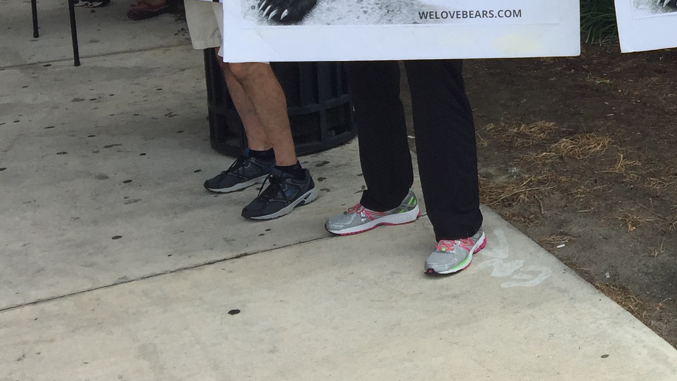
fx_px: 1275
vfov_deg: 16.5
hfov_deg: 27.7
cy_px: -35
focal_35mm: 71
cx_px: 708
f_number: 2.2
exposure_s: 1/1364
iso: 32
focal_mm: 4.15
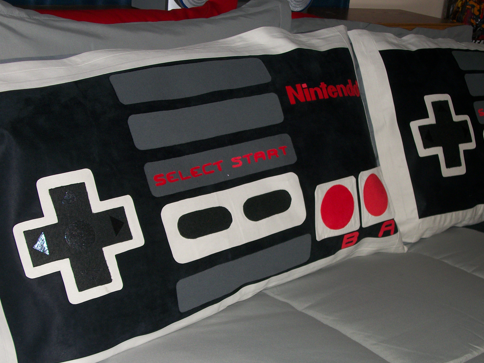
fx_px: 755
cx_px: 284
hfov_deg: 35.5
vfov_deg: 27.0
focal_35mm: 54
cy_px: 223
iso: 80
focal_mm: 7.1
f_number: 3.2
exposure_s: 1/80
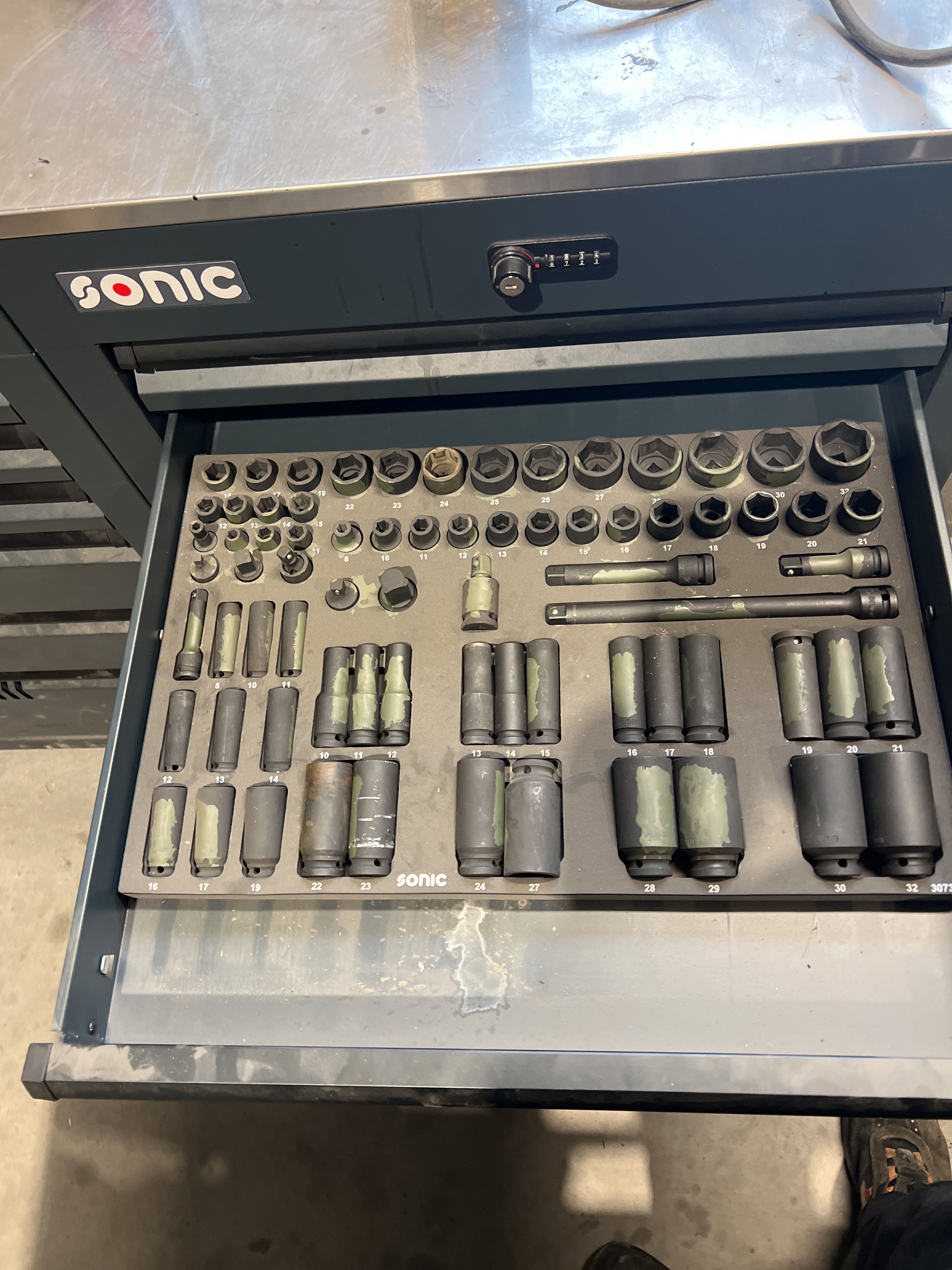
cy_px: 635
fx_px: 953
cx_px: 476
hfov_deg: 53.1
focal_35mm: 26
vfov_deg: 67.3
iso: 250
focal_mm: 5.7
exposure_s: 1/50
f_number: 1.5
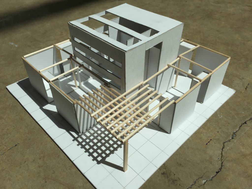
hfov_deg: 61.7
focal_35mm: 29
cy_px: 94
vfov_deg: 48.2
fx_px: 211
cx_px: 126
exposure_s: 1/4950
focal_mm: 4.15
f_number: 2.2
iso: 32
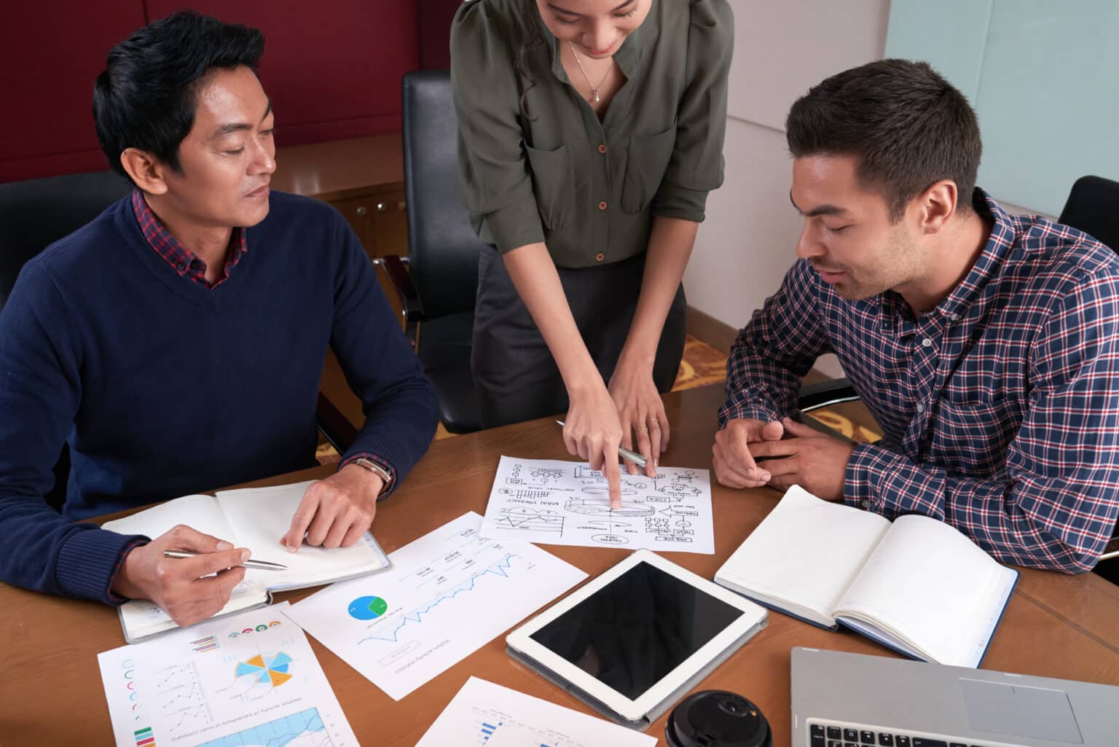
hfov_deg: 54.4
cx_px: 560
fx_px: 1088
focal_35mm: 35
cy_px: 374
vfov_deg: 37.9
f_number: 5.6
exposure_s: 1/250
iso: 640
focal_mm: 35
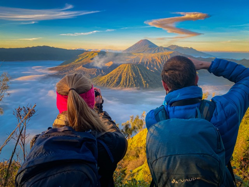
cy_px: 94
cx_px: 124
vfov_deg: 53.1
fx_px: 187
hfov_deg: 67.3
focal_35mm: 26
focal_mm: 4.25
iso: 32
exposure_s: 1/400
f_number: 1.8
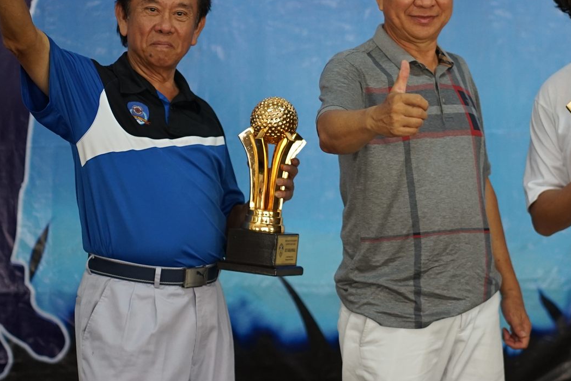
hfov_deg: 10.6
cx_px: 372
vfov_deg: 7.1
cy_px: 150
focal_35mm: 194
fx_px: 3076
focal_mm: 85
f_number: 1.8
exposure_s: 1/125
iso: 800
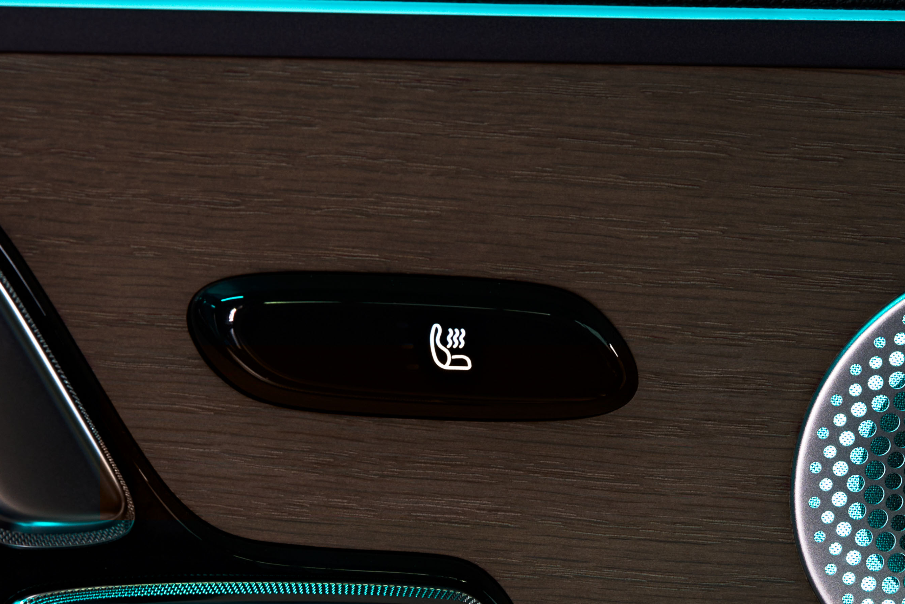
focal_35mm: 540
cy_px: 694
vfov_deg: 2.5
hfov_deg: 3.8
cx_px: 594
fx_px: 13574
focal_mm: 175
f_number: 9
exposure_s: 5
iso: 80
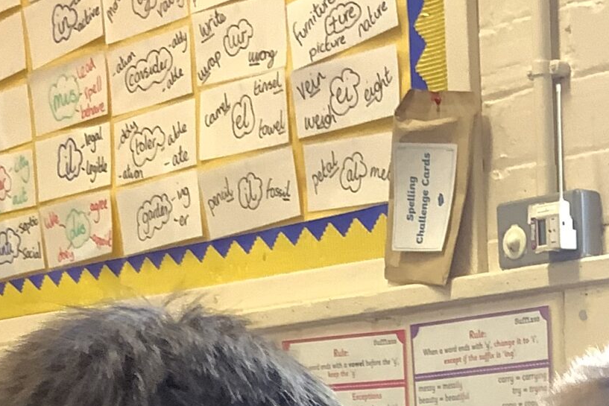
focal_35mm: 101
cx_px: 472
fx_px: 1709
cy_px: 940
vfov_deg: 11.5
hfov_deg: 20.0
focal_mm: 3.3
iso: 200
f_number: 2.4
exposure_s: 1/50
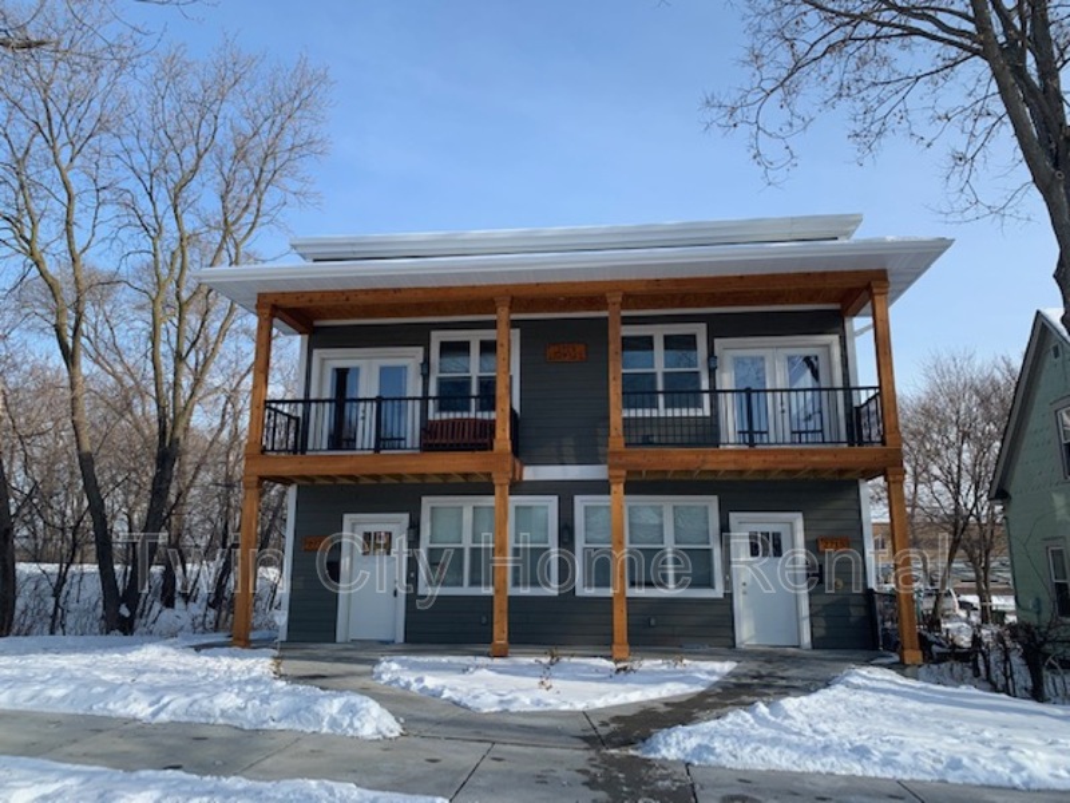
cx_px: 535
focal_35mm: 26
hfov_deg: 67.3
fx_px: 804
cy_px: 402
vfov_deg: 53.1
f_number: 1.8
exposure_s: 1/1560
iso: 25
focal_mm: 4.25
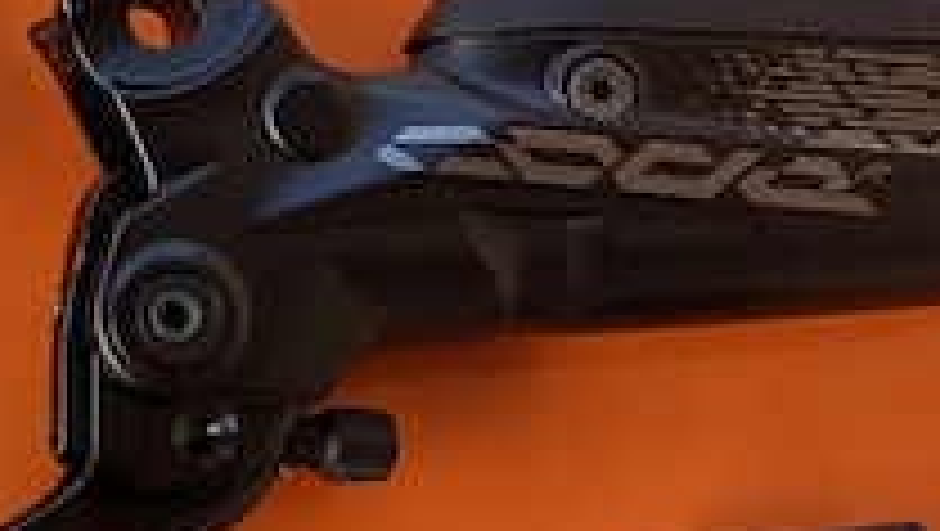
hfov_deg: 19.4
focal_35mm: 100
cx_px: -333
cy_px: 328
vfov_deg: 12.1
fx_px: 2495
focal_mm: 6.81
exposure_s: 1/313
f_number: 1.85
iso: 46
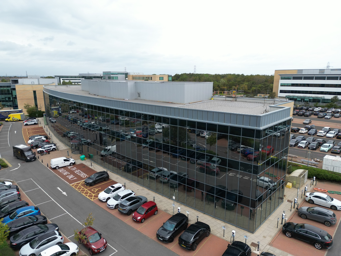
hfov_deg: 71.6
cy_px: 128
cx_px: 170
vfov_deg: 56.8
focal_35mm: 24
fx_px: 236
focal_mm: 6.72
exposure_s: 1/500
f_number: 1.7
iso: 100
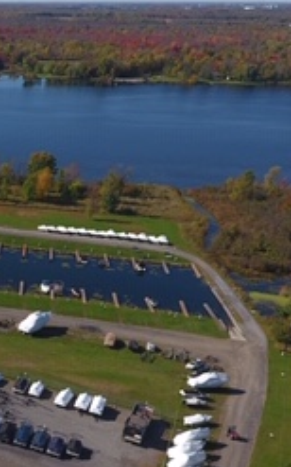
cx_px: -253
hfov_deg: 18.0
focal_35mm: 55
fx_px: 699
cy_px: 325
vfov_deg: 36.4
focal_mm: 3.61
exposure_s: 1/1124
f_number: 2.8
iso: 100
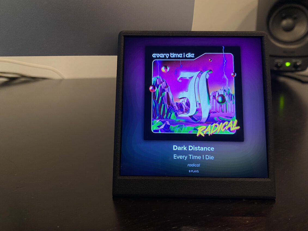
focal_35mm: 26
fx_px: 231
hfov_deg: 67.3
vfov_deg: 53.1
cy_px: 116
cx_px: 154
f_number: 1.8
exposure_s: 1/60
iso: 160
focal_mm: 4.25
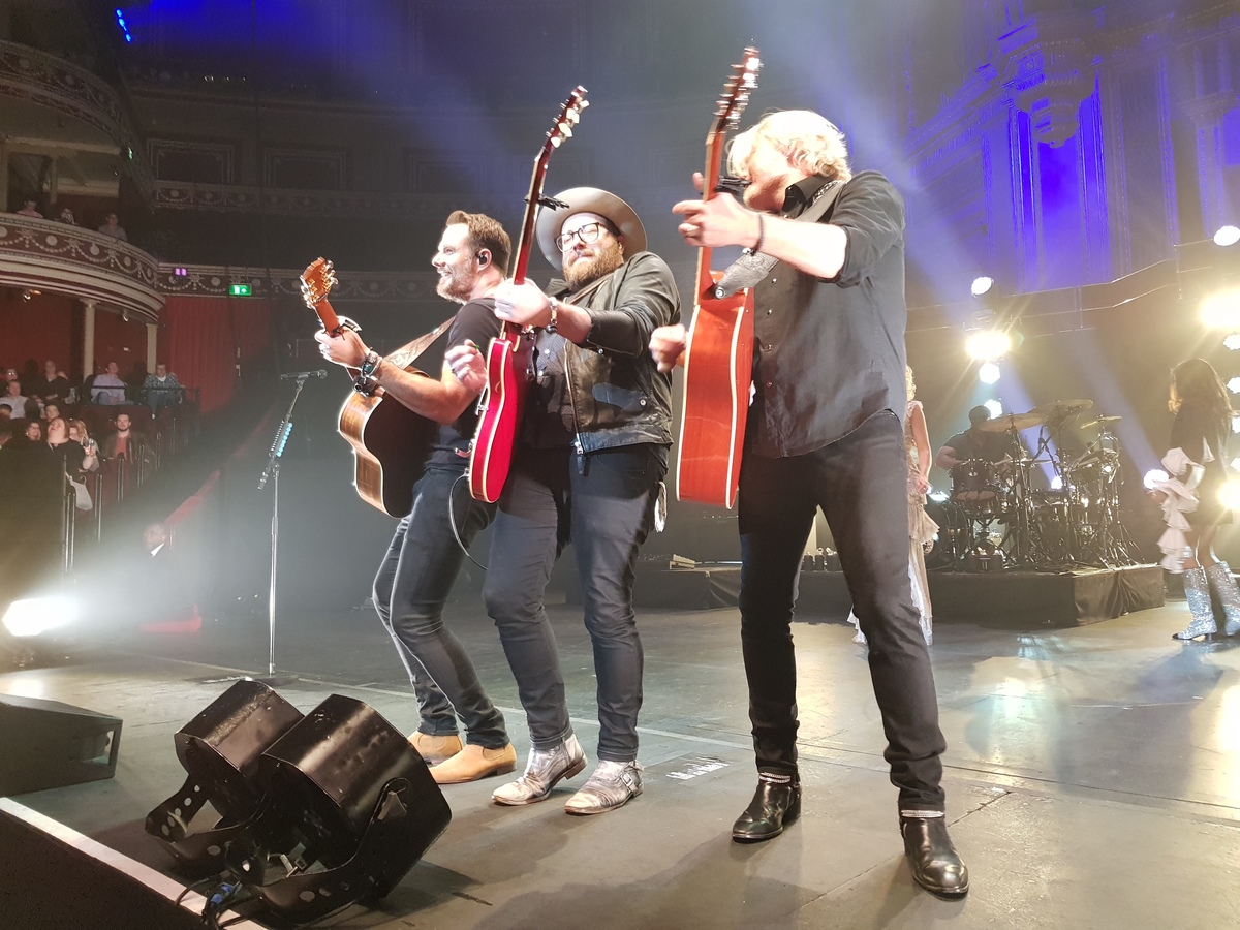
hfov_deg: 67.3
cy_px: 465
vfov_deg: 53.1
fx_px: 931
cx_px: 620
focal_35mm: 26
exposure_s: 1/60
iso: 400
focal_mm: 4.2
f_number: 1.7
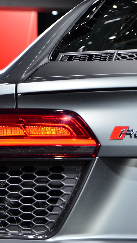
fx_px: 1136
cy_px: 113
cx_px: 22
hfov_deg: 6.9
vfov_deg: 12.2
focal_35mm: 176
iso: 320
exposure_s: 1/125
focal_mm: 62
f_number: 5.3
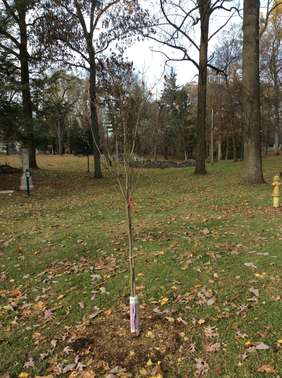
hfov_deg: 44.1
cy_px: 189
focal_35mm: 32
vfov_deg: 56.9
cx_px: 141
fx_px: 349
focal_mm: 3.3
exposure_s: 1/298
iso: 32
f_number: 2.4
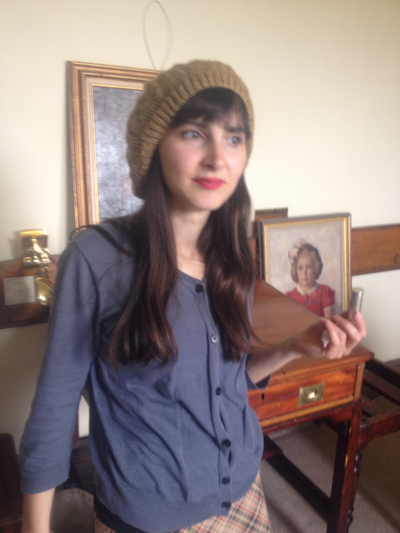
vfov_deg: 52.6
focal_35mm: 35
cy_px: 266
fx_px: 539
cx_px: 200
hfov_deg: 40.7
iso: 64
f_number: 2.4
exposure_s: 1/20
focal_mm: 4.28
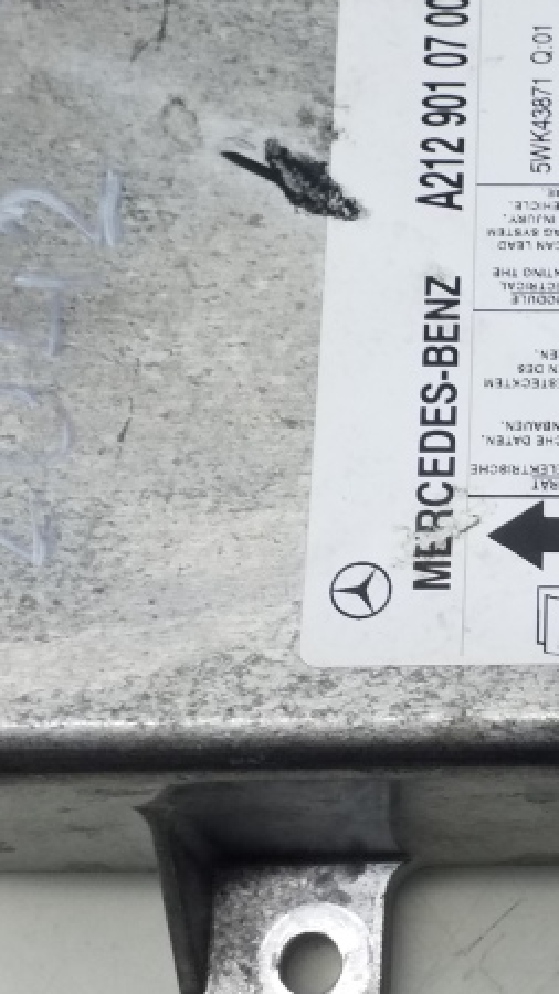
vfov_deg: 31.4
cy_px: 482
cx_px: 601
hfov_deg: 17.4
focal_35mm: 67
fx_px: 1766
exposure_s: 1/50
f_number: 1.9
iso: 100
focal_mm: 3.6
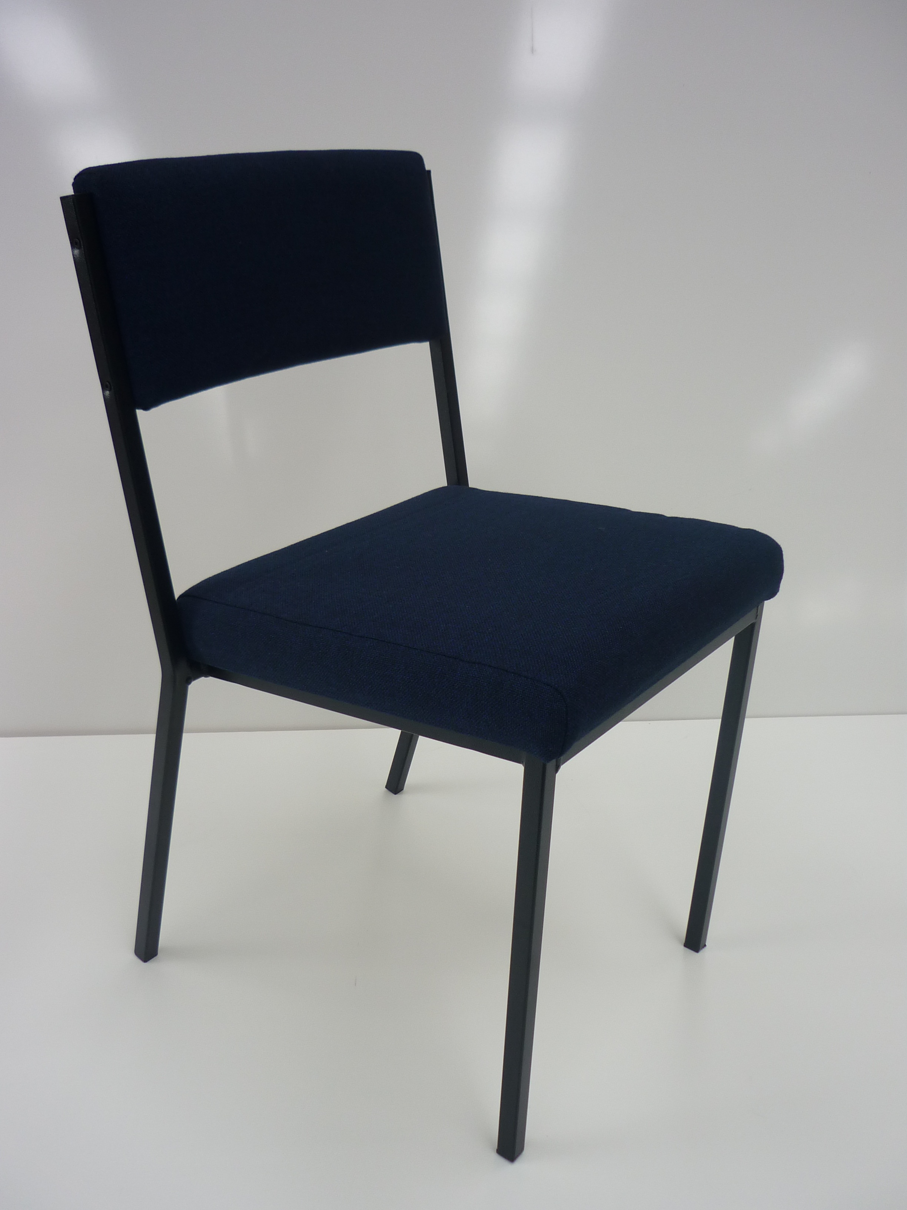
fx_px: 1153
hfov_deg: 42.9
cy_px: 605
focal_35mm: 33
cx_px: 454
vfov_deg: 55.4
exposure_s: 1/160
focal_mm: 5.5
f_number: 2.8
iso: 80
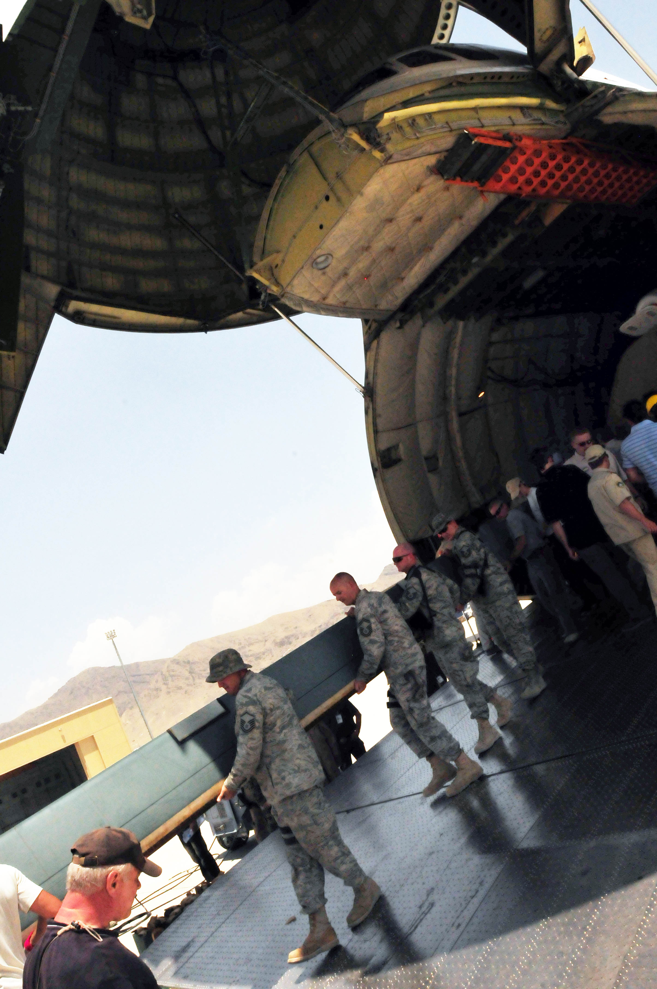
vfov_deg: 70.5
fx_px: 700
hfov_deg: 50.3
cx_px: 328
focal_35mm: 26
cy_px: 494
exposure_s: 1/1250
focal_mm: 17
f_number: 18
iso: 1250
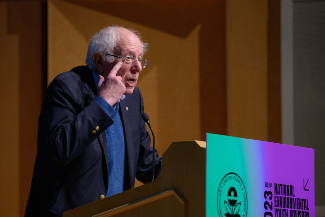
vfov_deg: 4.6
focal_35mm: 300
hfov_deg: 6.9
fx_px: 2709
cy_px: 108
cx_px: 162
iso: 1600
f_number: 4
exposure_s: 1/160
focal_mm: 300
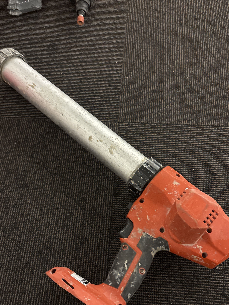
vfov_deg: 56.6
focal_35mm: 32
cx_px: 115
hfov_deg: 44.2
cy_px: 176
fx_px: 282
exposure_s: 1/27
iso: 640
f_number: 1.6
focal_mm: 5.96
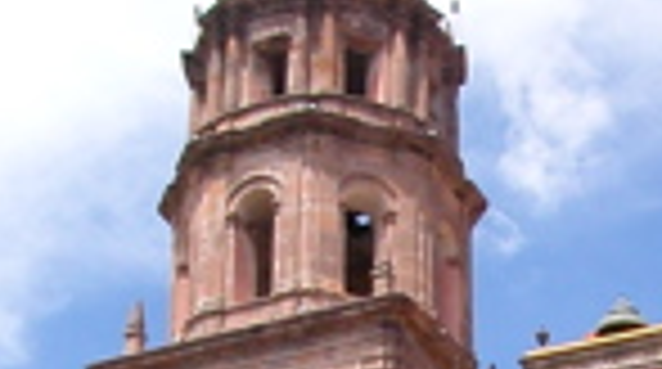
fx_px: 1927
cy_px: 716
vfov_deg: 10.2
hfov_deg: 19.3
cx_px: 504
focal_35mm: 110
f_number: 4.5
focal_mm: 5.6
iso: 100
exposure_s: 1/480
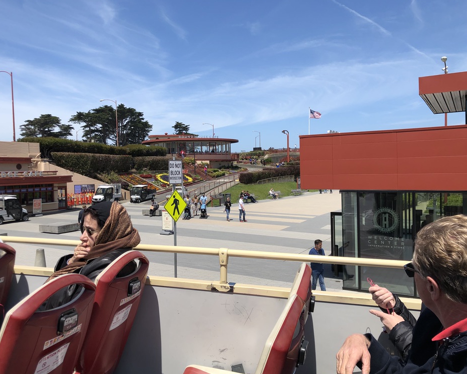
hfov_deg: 58.7
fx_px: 415
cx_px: 218
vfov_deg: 48.5
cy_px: 186
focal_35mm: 30
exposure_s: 1/2183
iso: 20
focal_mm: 4
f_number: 1.8
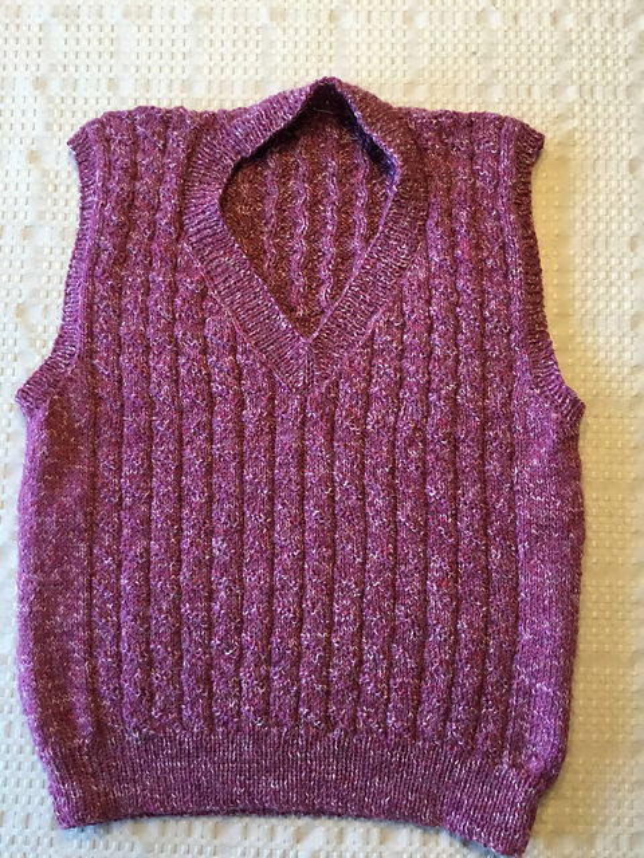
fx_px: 769
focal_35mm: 31
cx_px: 322
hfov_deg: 45.4
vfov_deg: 58.4
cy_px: 429
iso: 64
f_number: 2.4
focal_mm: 3.3
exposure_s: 1/30
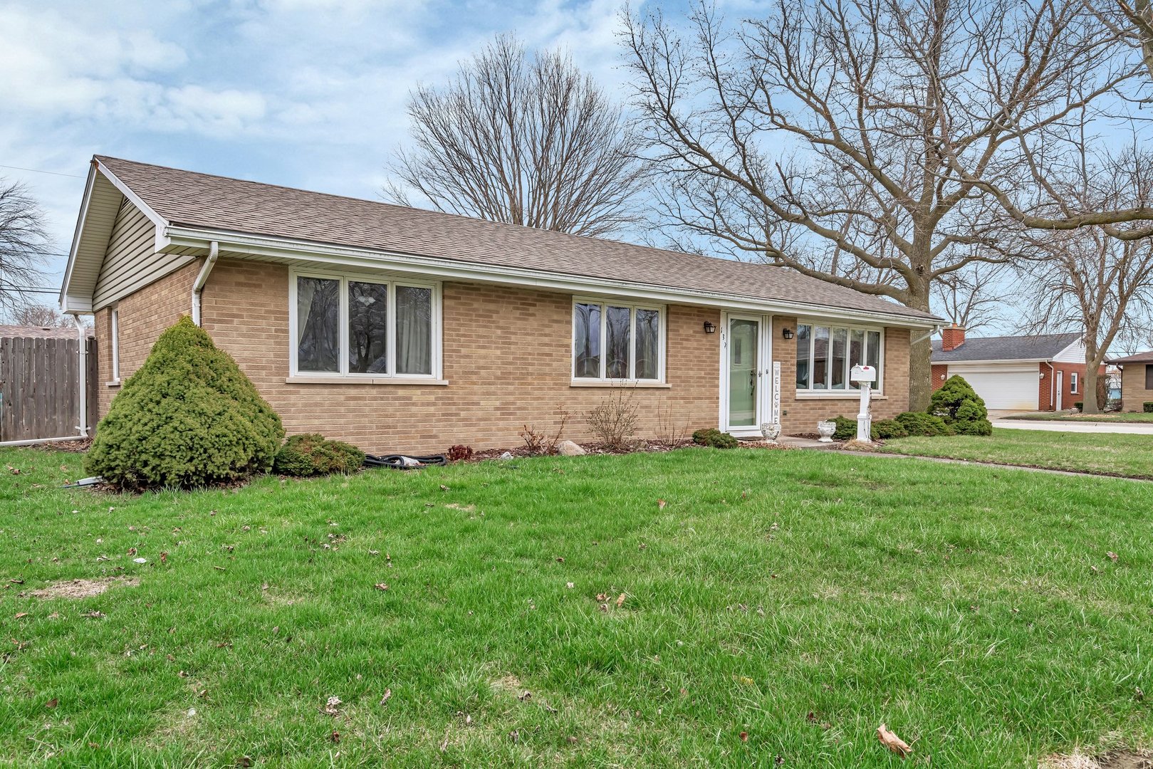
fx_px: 737
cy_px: 384
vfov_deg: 55.1
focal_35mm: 23
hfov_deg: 76.1
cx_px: 576
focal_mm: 23
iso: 640
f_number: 9
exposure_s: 1/320
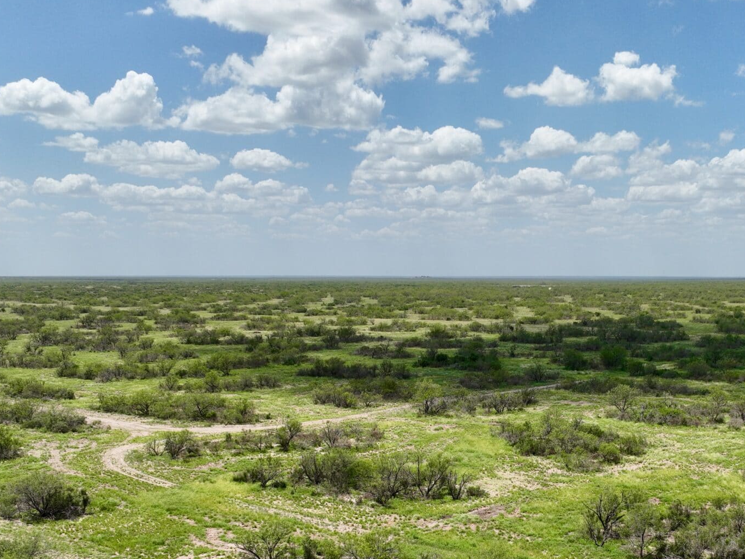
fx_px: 968
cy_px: 475
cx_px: 464
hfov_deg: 41.8
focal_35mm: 45
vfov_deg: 31.1
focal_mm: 12.29
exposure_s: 1/60
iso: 100
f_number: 4.5
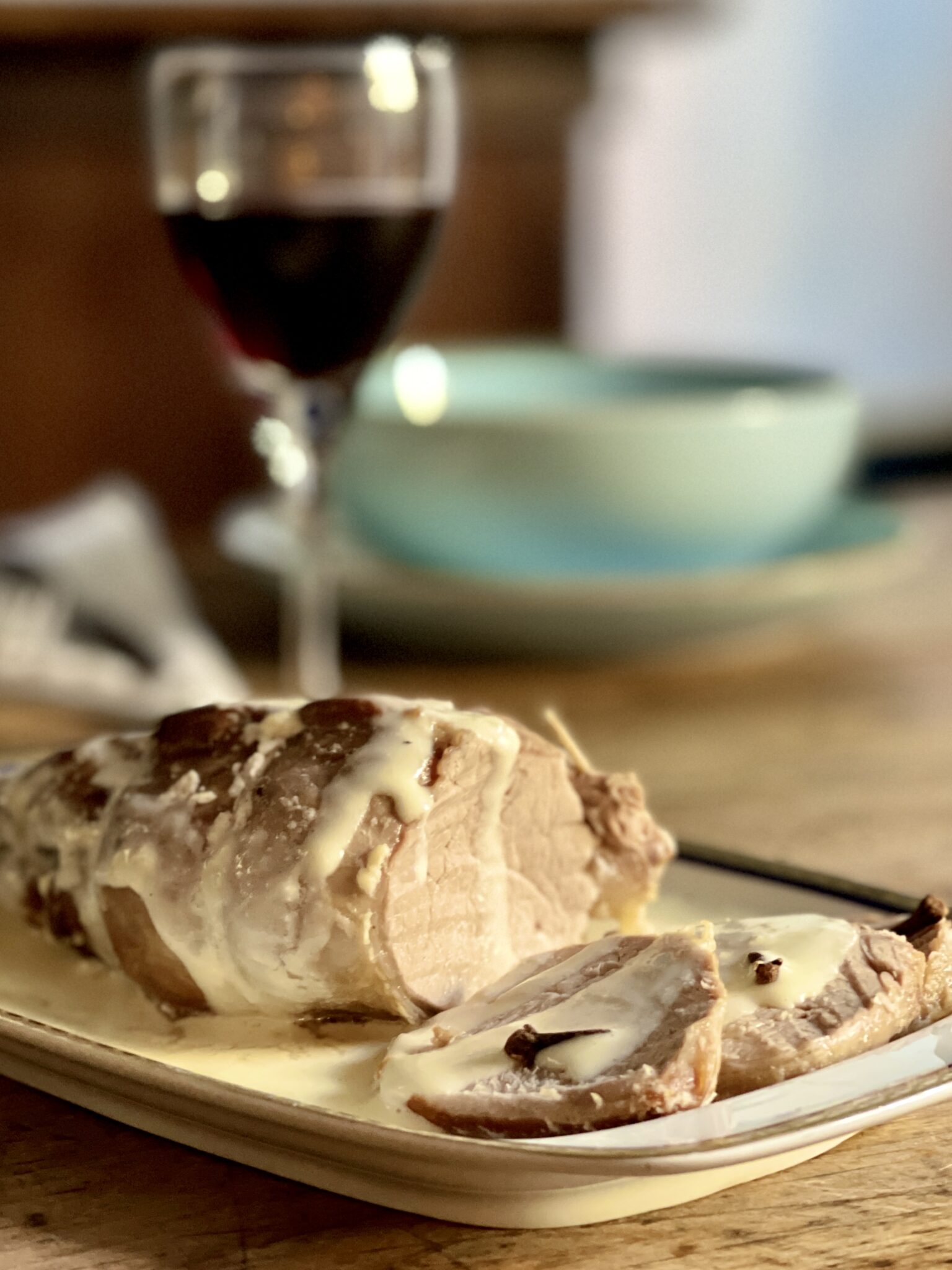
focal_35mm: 64
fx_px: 2347
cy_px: 635
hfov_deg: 22.9
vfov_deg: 30.3
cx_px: 476
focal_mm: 7.5
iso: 400
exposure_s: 1/20
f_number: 2.2
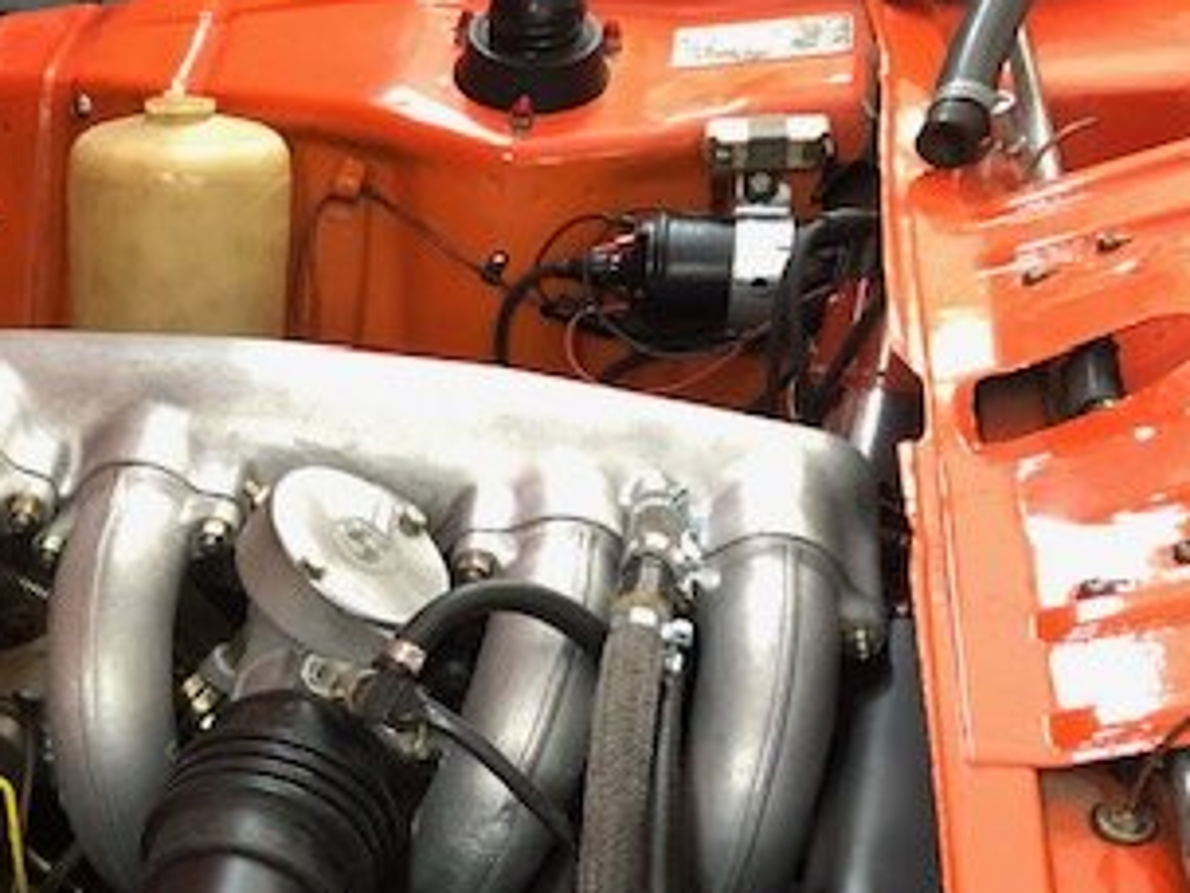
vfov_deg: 24.0
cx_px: 102
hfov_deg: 31.1
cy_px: 826
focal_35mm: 59
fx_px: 2028
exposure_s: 1/15
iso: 64
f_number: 1.8
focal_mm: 3.99
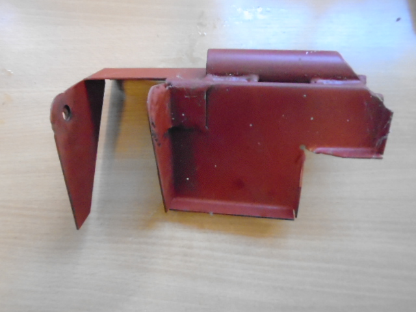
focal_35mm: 26
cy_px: 156
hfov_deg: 67.3
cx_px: 208
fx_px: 312
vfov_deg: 53.1
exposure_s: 1/60
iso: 1600
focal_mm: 4.6
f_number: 3.2
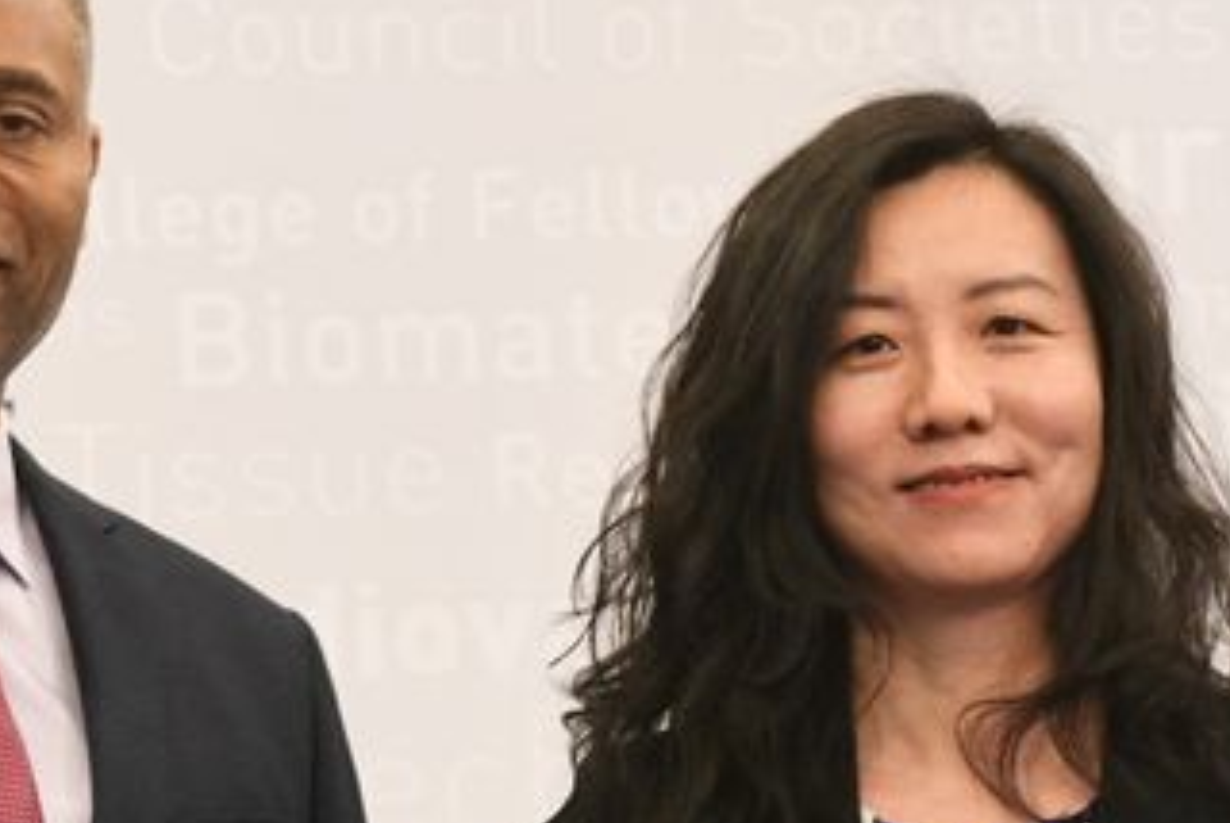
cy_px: 906
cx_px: 965
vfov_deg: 6.5
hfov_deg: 9.7
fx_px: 7216
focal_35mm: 211
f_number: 3.5
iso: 8000
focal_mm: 66
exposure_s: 1/60
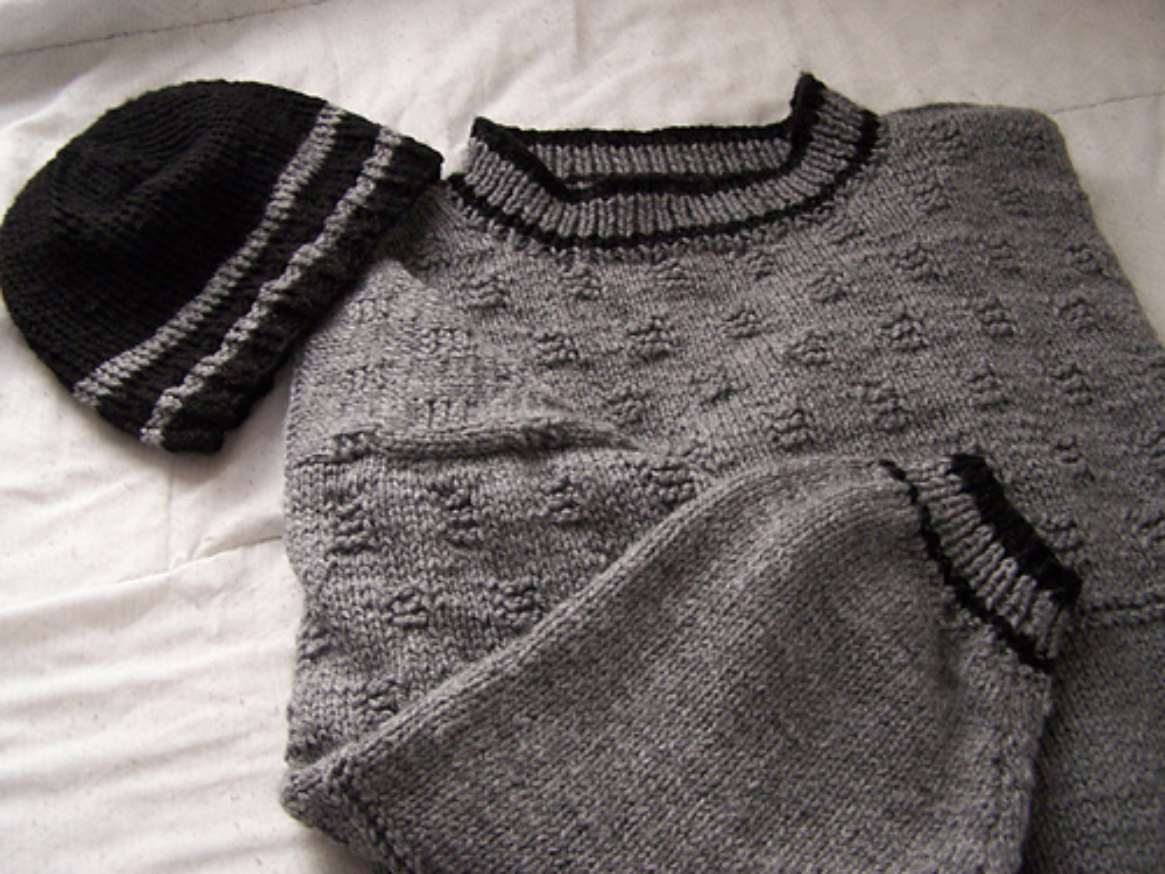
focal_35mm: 38
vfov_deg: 37.7
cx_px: 582
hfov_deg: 49.0
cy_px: 437
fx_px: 1279
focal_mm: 6.3
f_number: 2.8
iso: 140
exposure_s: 1/8
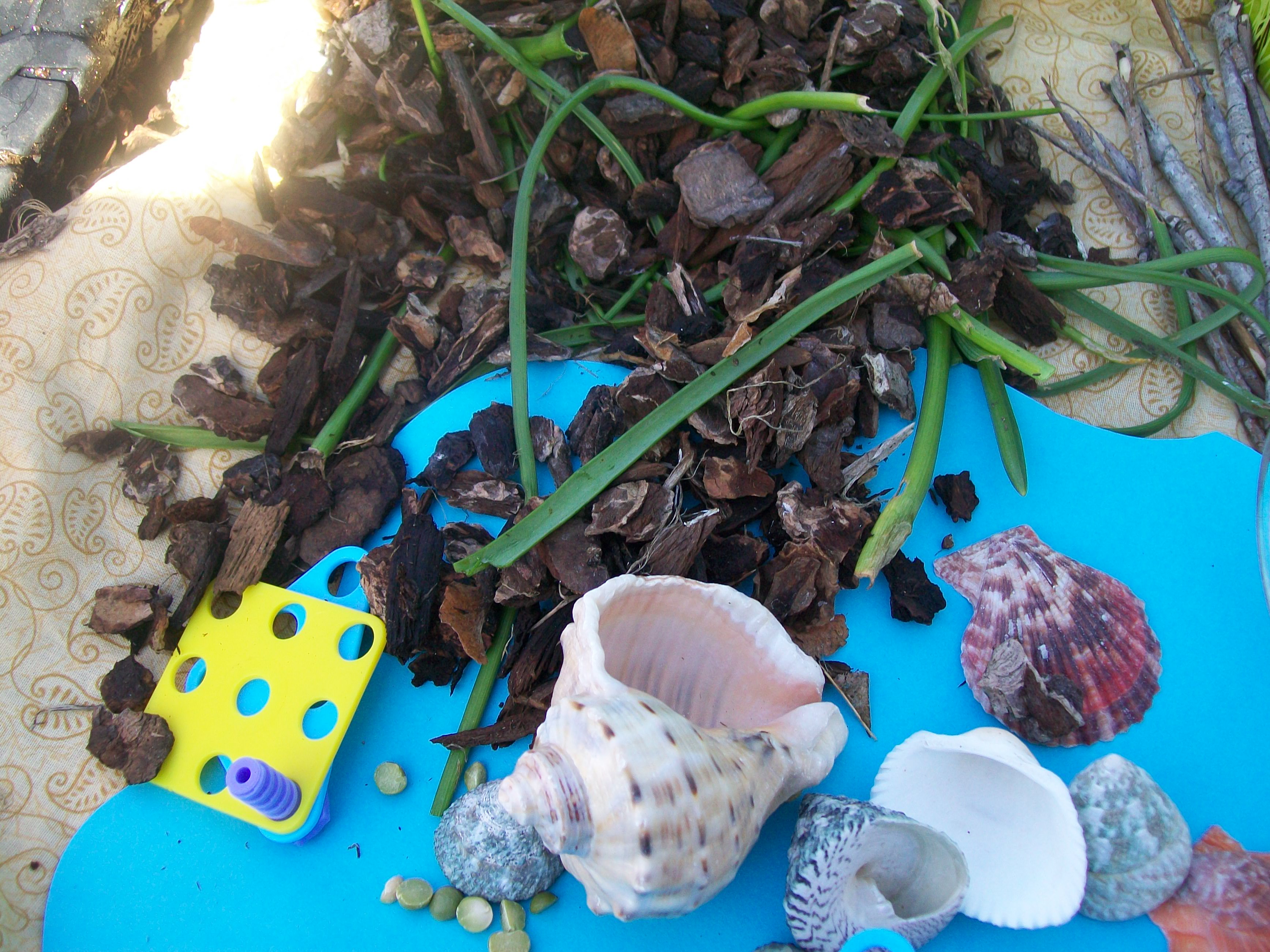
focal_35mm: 36
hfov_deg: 51.4
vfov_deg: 39.7
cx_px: 635
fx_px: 1321
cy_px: 476
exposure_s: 1/125
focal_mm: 6
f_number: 2.7
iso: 64
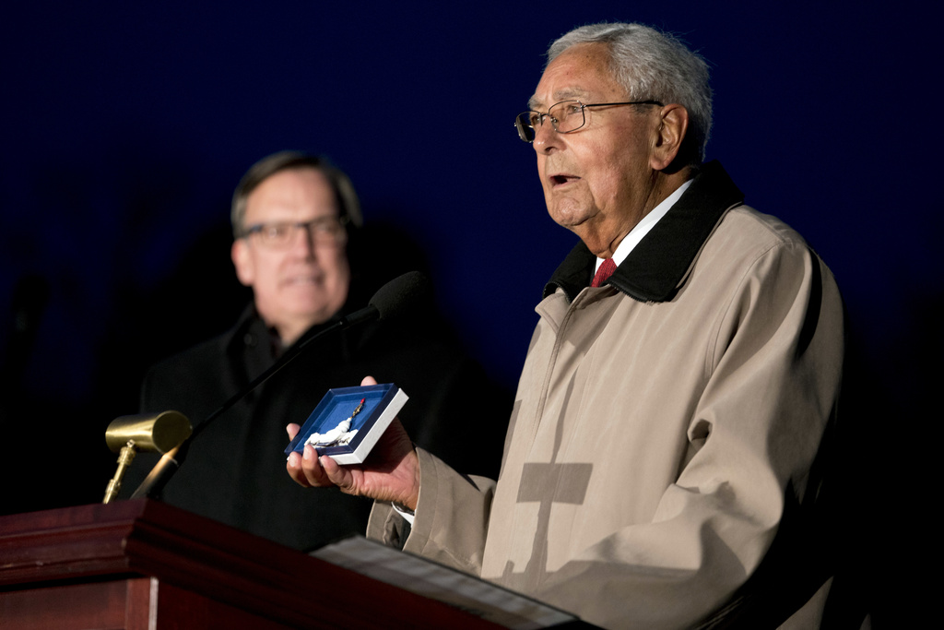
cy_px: 315
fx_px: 5245
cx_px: 472
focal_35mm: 200
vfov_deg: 6.9
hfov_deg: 10.3
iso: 2500
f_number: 2.8
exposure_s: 1/400
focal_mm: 200
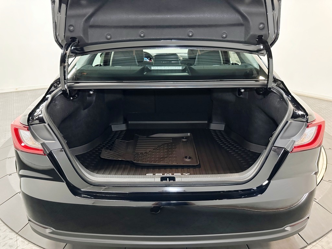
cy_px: 124
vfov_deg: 56.8
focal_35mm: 24
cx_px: 166
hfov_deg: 71.6
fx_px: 230
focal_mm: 6.86
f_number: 1.78
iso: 1000
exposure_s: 1/30
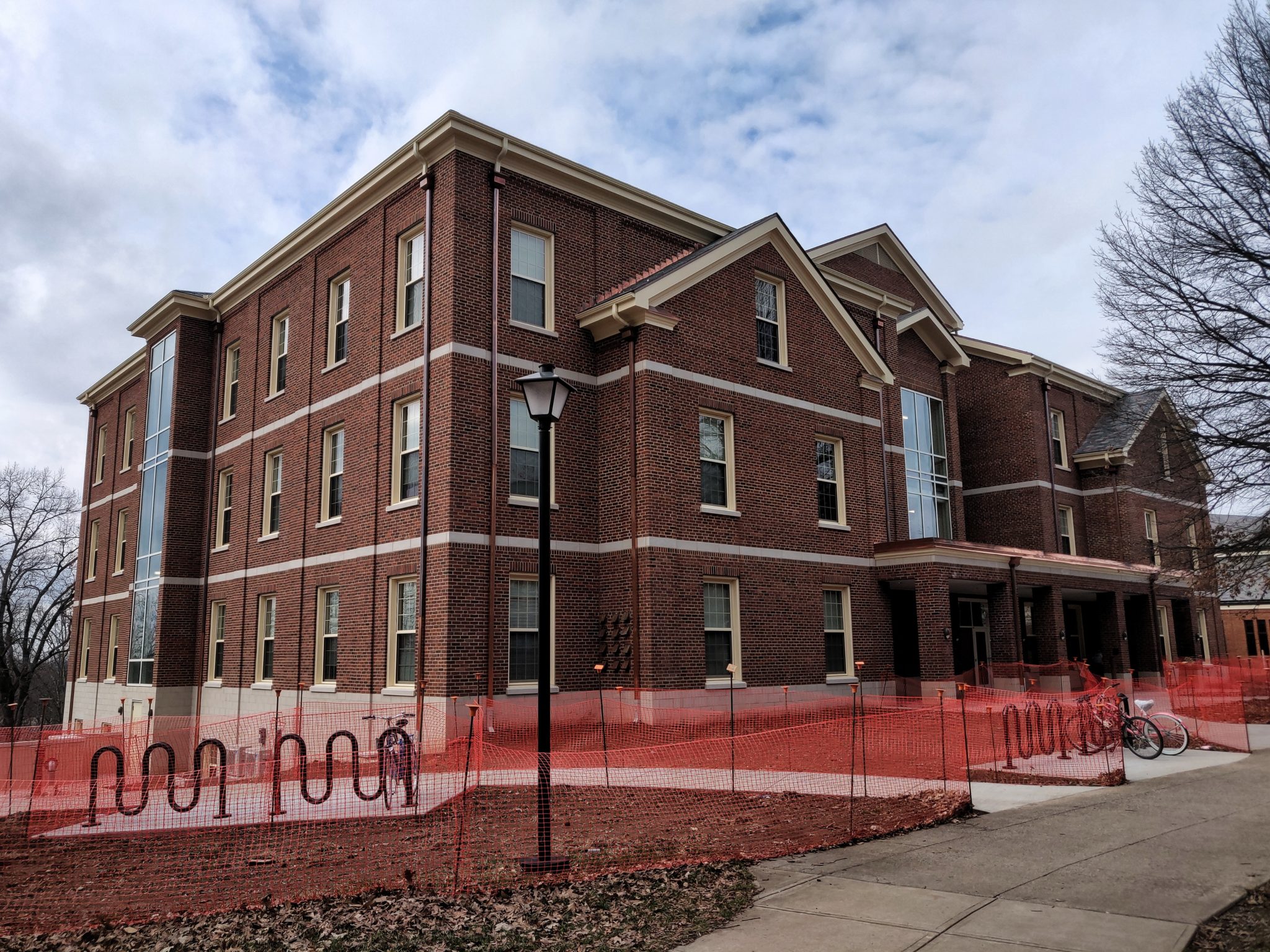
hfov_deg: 69.4
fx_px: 917
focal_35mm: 25
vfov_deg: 54.9
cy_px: 476
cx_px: 635
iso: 100
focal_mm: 4.25
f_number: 1.7
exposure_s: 1/1052
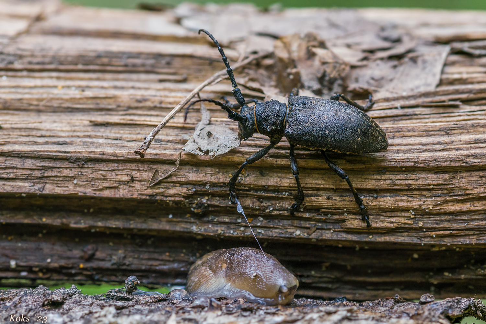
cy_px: 162
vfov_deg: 6.9
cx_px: 243
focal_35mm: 200
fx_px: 2700
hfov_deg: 10.3
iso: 1600
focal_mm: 200
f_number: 8
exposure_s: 1/200
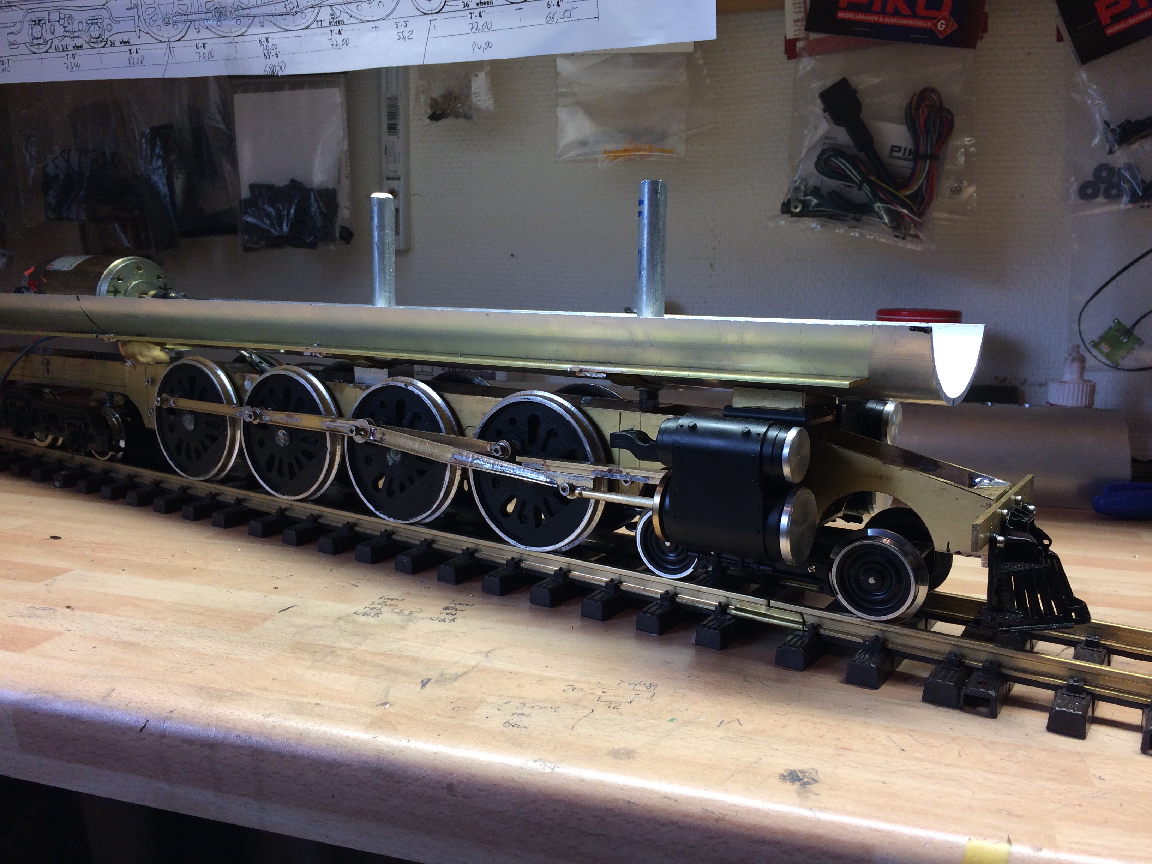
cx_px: 576
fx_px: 965
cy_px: 432
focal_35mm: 29
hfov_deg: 61.7
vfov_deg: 48.2
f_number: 2.2
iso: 50
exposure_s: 1/100
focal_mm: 4.15
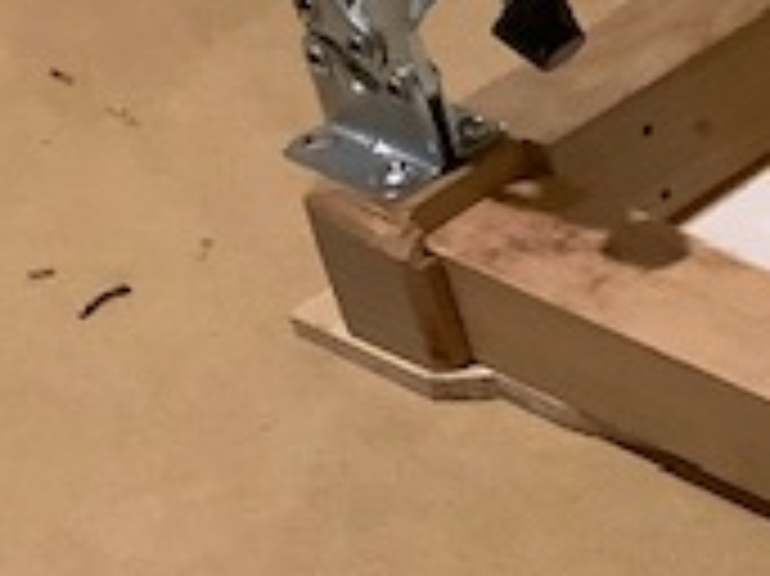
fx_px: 2579
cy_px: 662
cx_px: 1324
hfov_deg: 15.1
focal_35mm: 116
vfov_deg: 12.5
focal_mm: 3.3
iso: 200
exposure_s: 1/60
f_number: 2.4
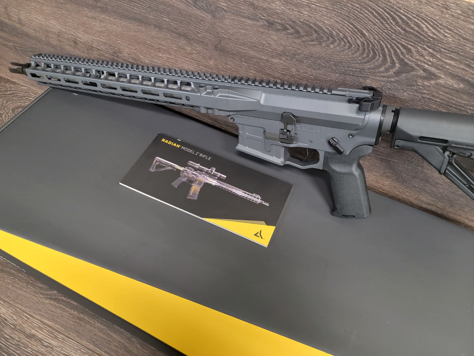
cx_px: 237
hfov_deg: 71.6
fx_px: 329
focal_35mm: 24
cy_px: 178
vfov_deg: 56.8
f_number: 1.8
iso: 320
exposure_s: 1/40
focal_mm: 6.7
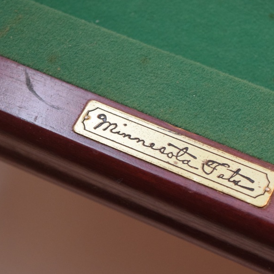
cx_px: 171
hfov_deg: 14.5
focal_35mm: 120
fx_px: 1072
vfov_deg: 14.6
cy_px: 143
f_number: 5.6
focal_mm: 55
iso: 2200
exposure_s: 1/60
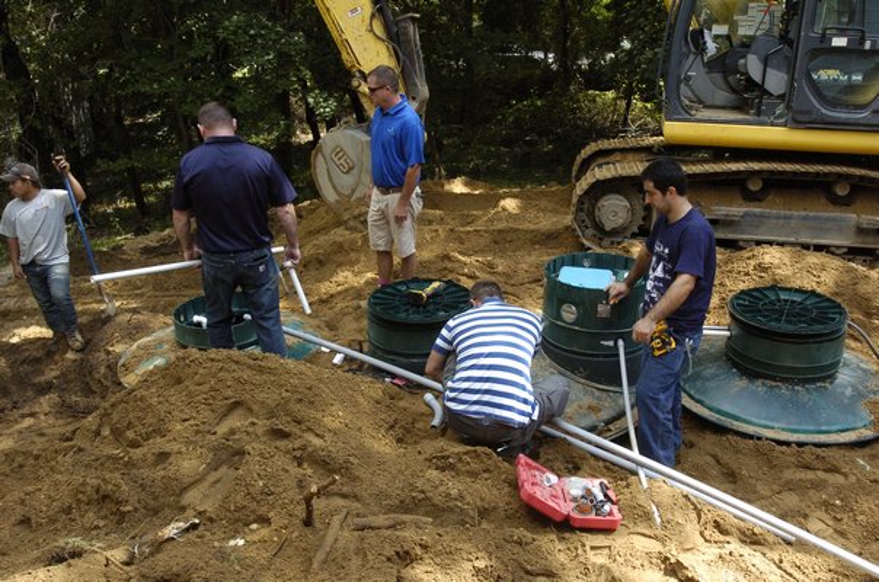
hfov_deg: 57.3
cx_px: 440
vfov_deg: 39.8
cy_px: 291
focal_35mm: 33
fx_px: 804
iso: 500
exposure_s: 1/200
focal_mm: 22
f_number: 7.1
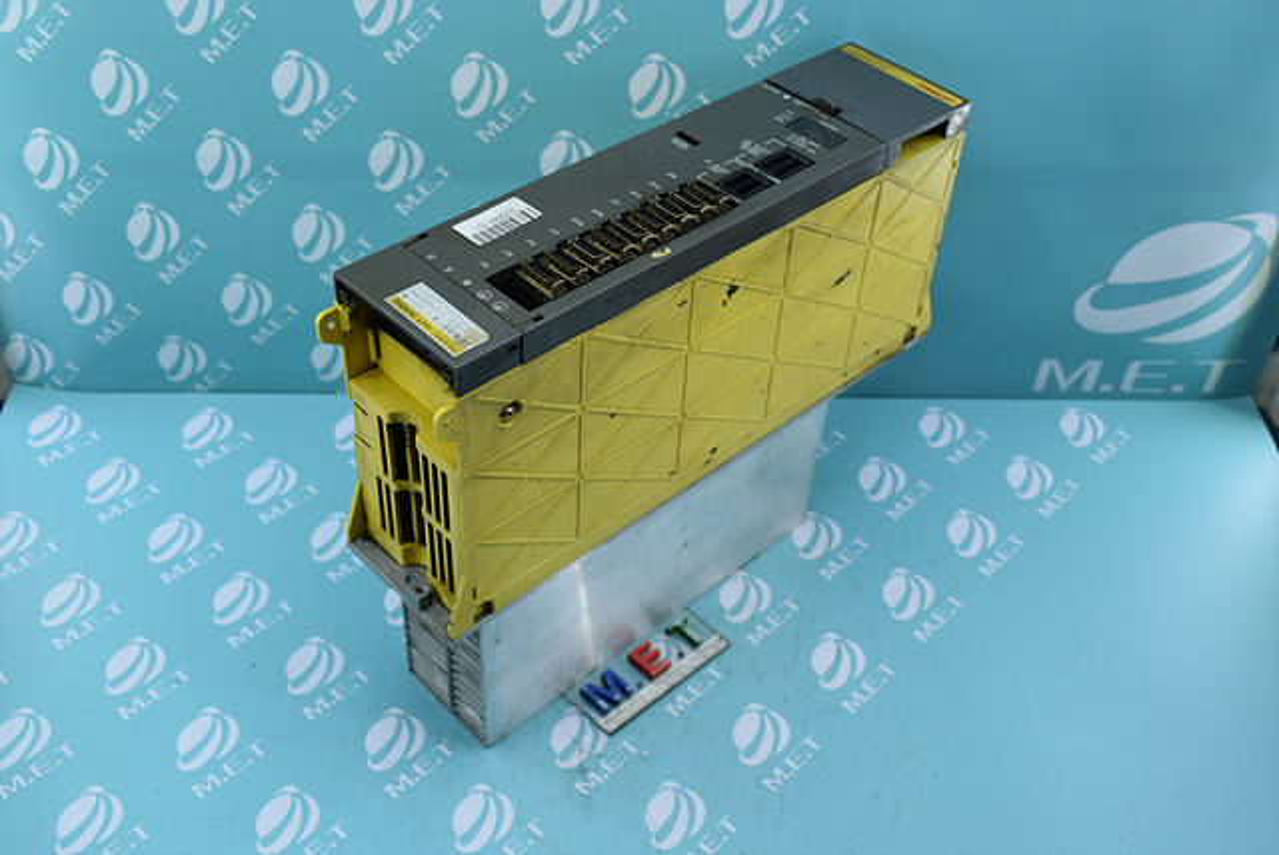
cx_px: 640
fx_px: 1440
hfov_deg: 47.9
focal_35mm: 40
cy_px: 428
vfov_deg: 33.1
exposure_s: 1/125
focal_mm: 27
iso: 400
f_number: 5.6
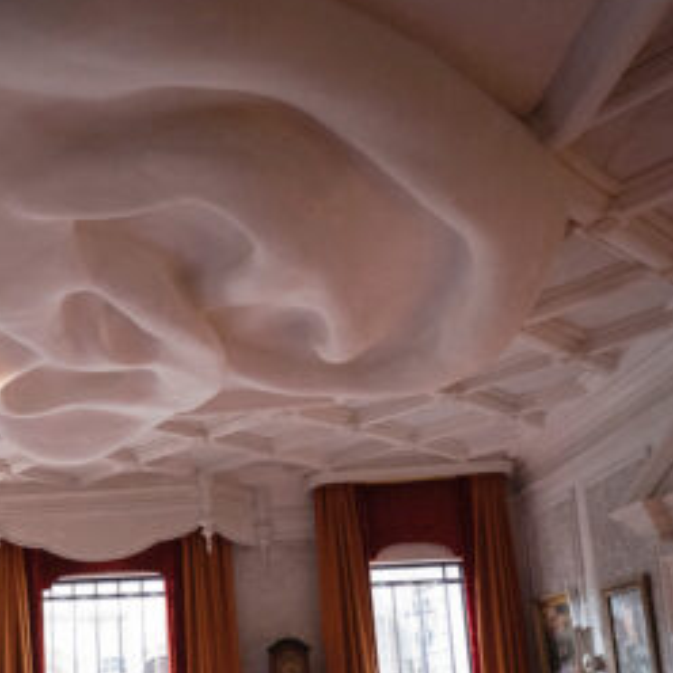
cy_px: 579
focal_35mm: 40
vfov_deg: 39.4
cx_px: -3
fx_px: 880
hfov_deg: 37.3
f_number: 2.8
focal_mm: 17
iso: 2000
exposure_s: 1/200
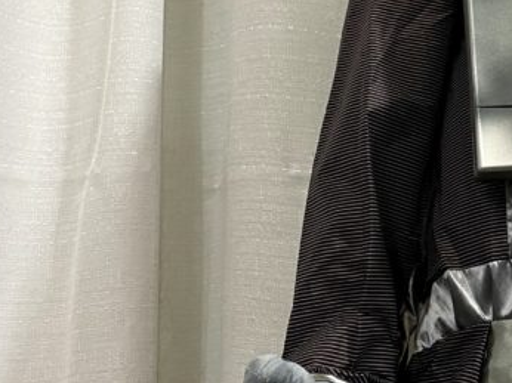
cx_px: 599
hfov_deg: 23.4
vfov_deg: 18.9
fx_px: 1138
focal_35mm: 77
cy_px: 67
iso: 125
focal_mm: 4.25
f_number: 1.8
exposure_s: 1/60
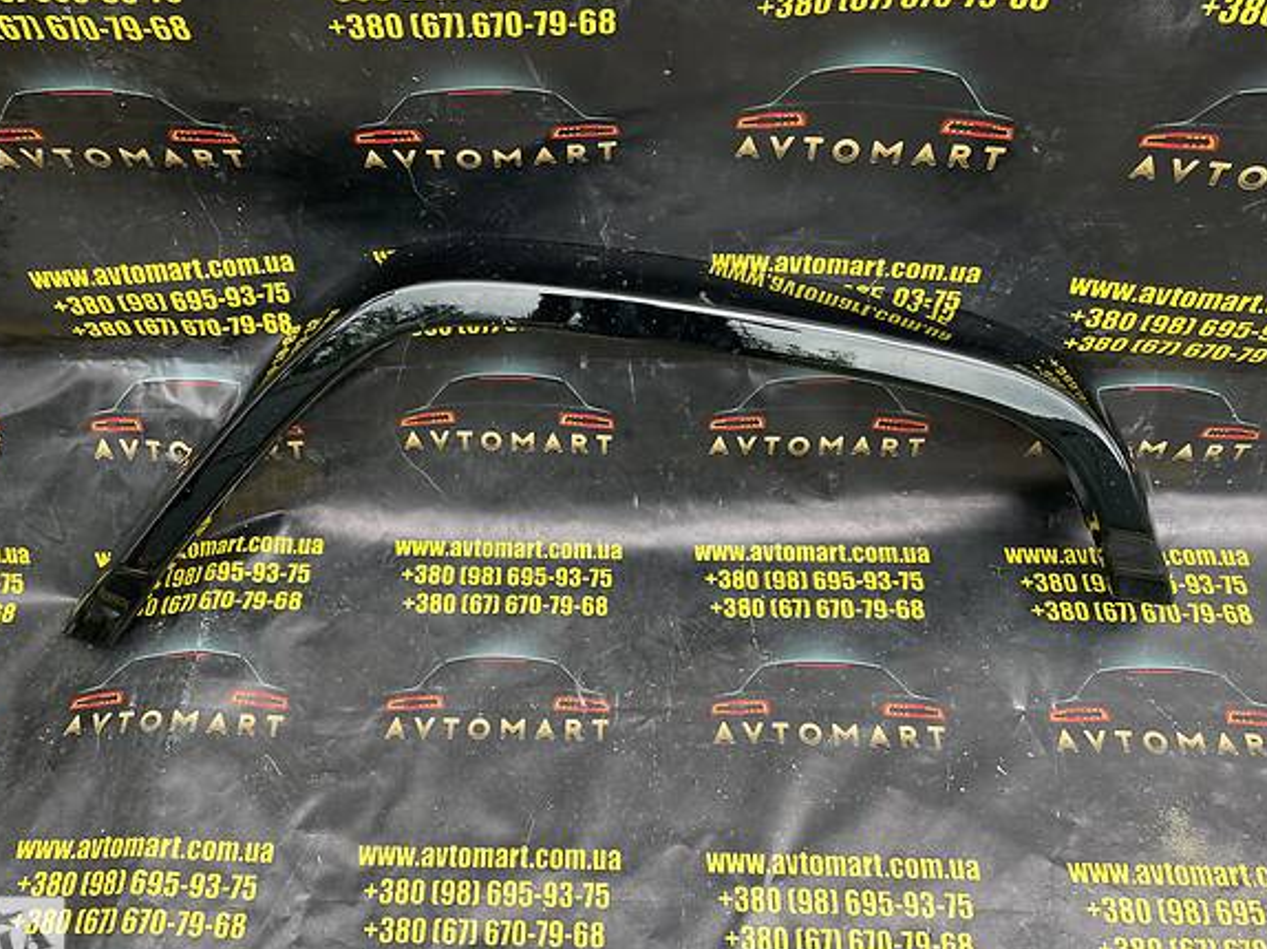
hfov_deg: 61.7
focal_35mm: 29
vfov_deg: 48.2
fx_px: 1061
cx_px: 607
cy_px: 510
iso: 40
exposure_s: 1/121
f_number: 1.6
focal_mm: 4.2
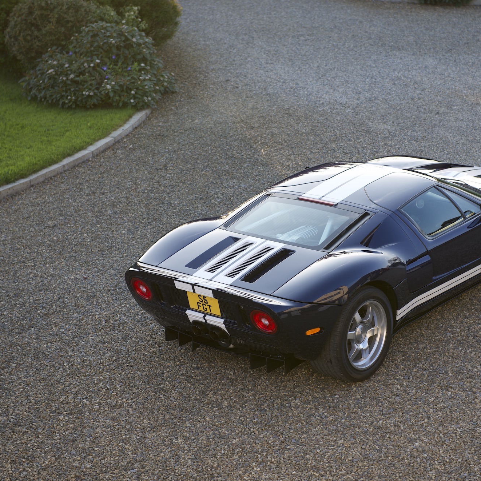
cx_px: 292
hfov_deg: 19.3
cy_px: 242
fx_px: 1415
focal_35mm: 90
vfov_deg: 19.3
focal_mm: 70
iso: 200
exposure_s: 1/200
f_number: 4.5
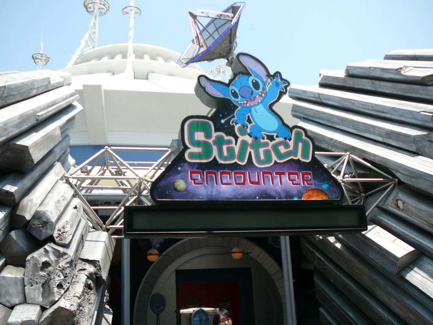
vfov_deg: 40.7
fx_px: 438
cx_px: 216
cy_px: 162
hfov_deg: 52.6
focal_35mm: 35
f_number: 2.8
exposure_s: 1/1000
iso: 80
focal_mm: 5.2
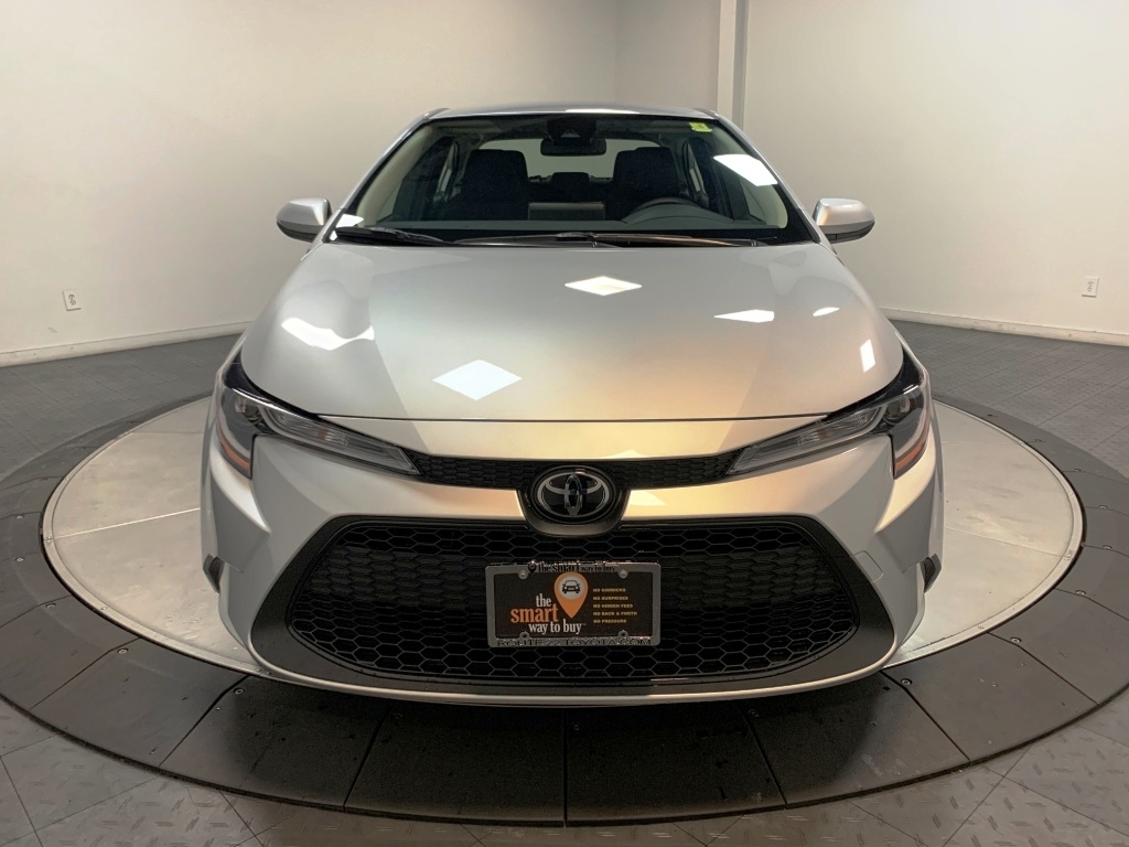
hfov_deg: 67.3
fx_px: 848
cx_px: 564
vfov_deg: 53.1
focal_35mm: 26
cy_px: 424
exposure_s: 1/60
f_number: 1.8
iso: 125
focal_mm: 4.25
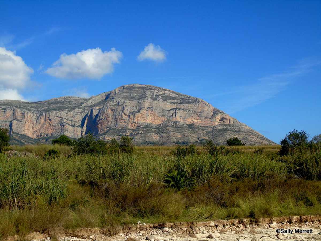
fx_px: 501
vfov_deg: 27.0
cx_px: 160
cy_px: 120
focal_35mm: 54
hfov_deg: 35.5
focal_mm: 9.6
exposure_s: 1/640
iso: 80
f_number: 4.3
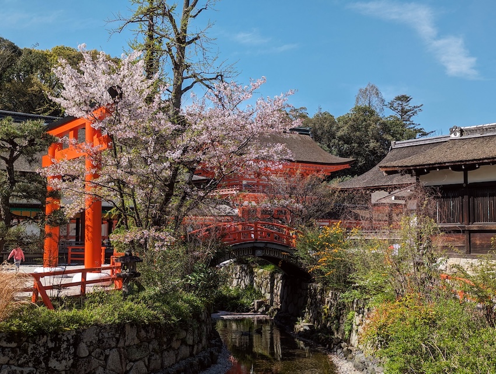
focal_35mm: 48
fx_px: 689
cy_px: 187
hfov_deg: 39.6
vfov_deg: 30.3
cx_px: 248
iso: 42
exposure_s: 1/1490
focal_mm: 6.81
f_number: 1.85
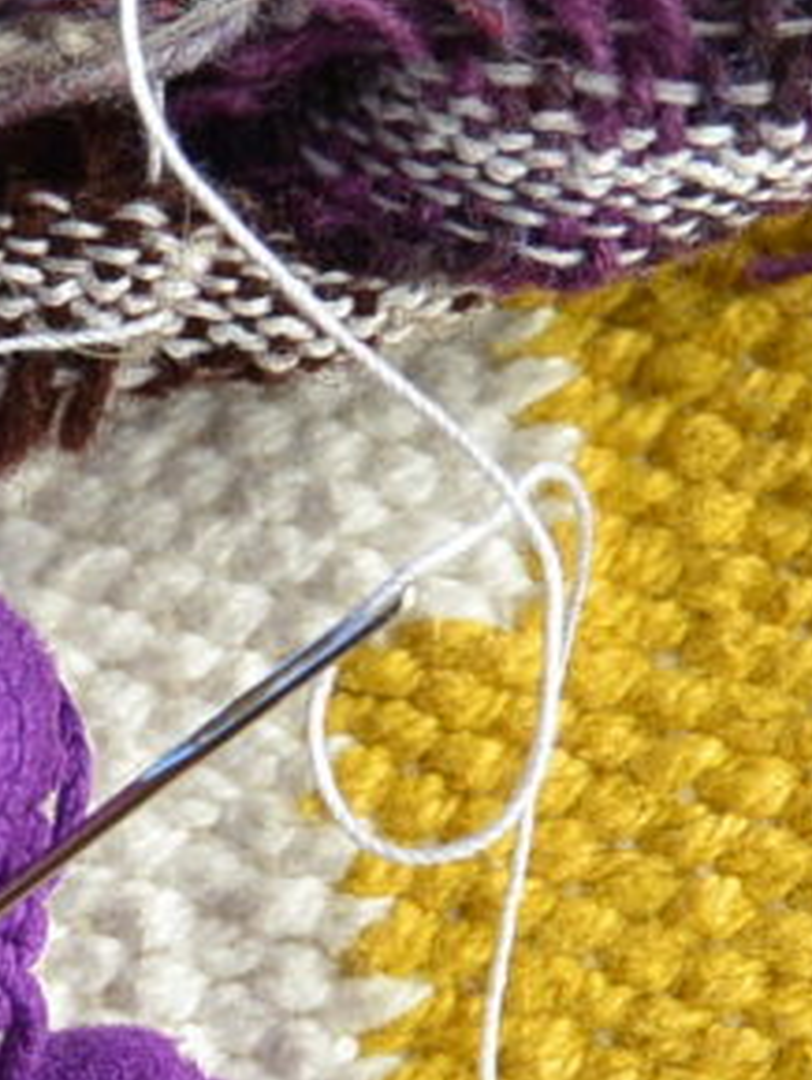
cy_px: 844
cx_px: -93
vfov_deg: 17.4
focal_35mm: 112
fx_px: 3498
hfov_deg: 13.0
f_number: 3.8
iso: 400
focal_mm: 12.5
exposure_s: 1/250
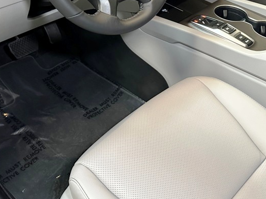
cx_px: 115
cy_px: 27
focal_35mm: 47
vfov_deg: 29.8
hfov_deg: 40.4
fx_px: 361
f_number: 1.78
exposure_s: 1/40
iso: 800
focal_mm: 6.86
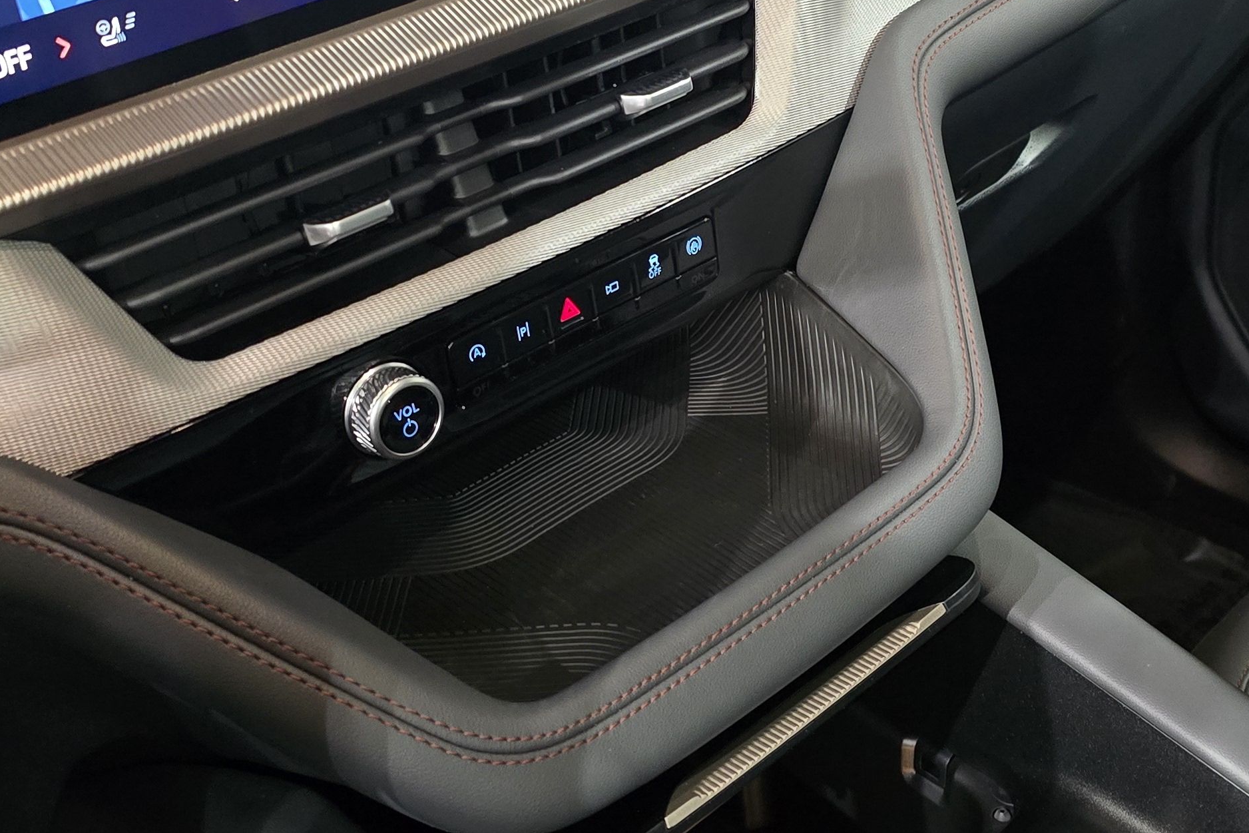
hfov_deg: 38.6
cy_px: 341
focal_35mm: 51
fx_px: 1769
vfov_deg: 26.4
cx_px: 776
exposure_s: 1/60
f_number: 1.7
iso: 1600
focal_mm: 6.3
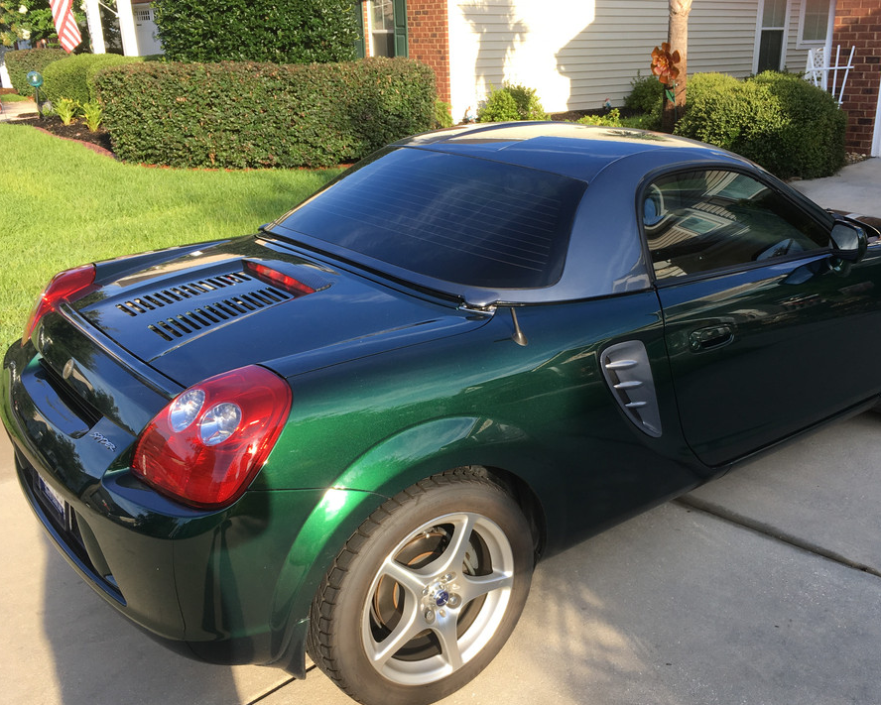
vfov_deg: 43.3
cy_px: 389
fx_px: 887
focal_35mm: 34
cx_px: 507
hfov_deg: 52.6
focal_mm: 4.15
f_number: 2.2
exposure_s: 1/329
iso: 25
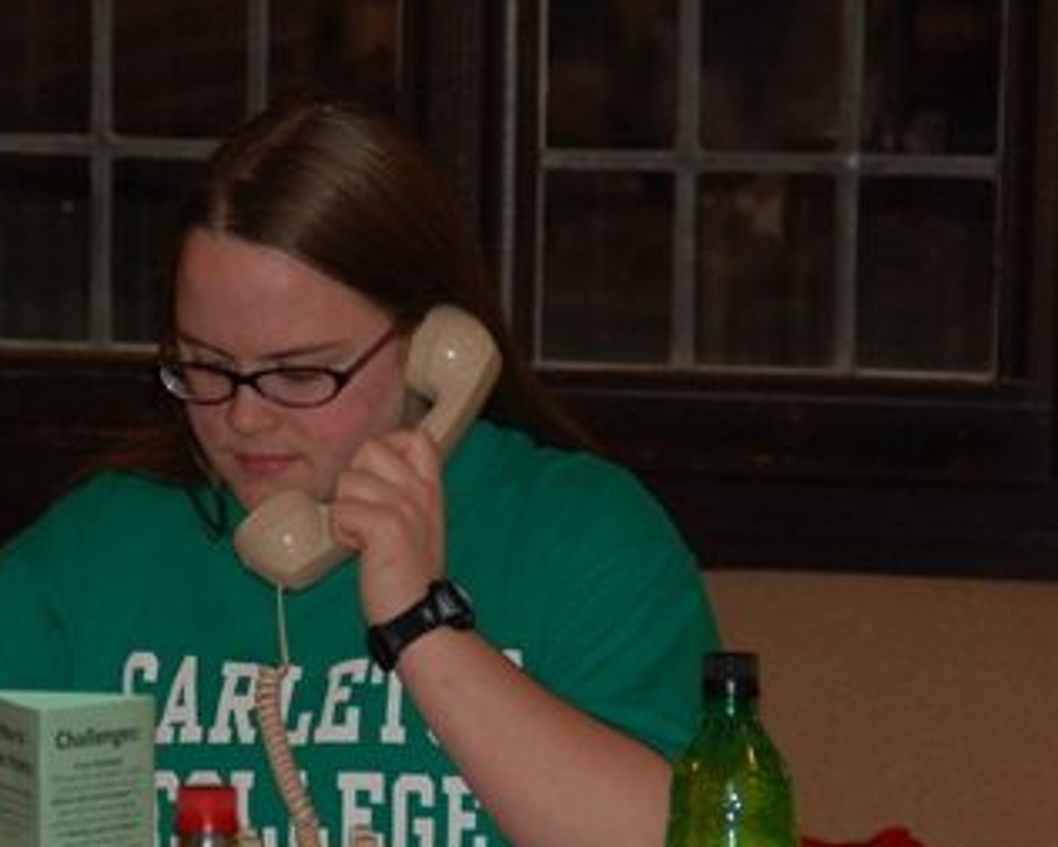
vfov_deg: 3.5
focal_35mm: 445
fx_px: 13938
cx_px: 268
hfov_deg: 4.3
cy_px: 516
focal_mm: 200
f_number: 6.3
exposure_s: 1/60
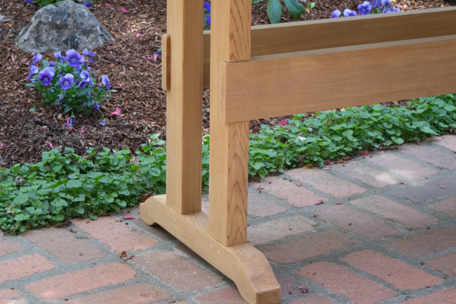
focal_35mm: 101
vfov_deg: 13.6
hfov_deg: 20.2
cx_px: 225
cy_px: 156
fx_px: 1279
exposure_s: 1/80
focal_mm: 36
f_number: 6.3
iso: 640
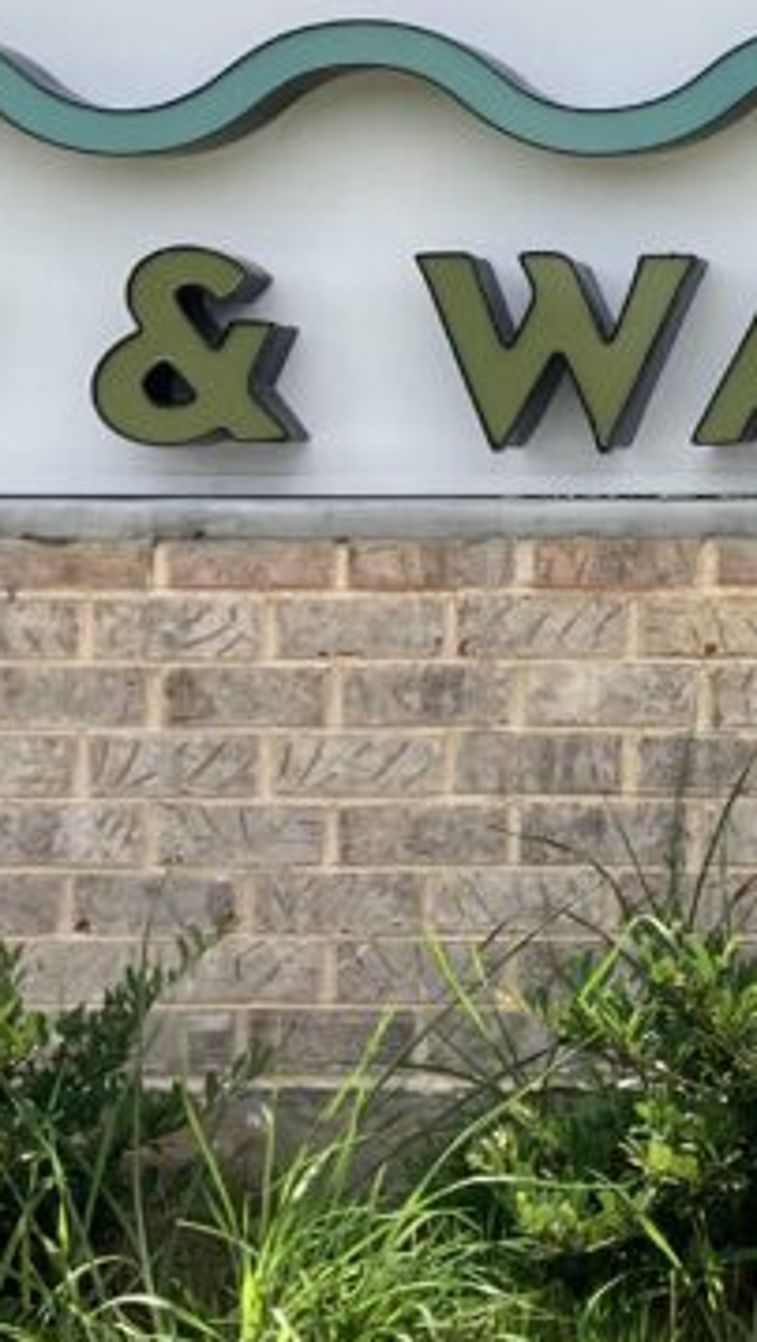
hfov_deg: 10.4
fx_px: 3880
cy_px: 172
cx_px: 1417
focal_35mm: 109
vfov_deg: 19.3
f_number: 1.8
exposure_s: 1/2024
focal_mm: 3.99
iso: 32
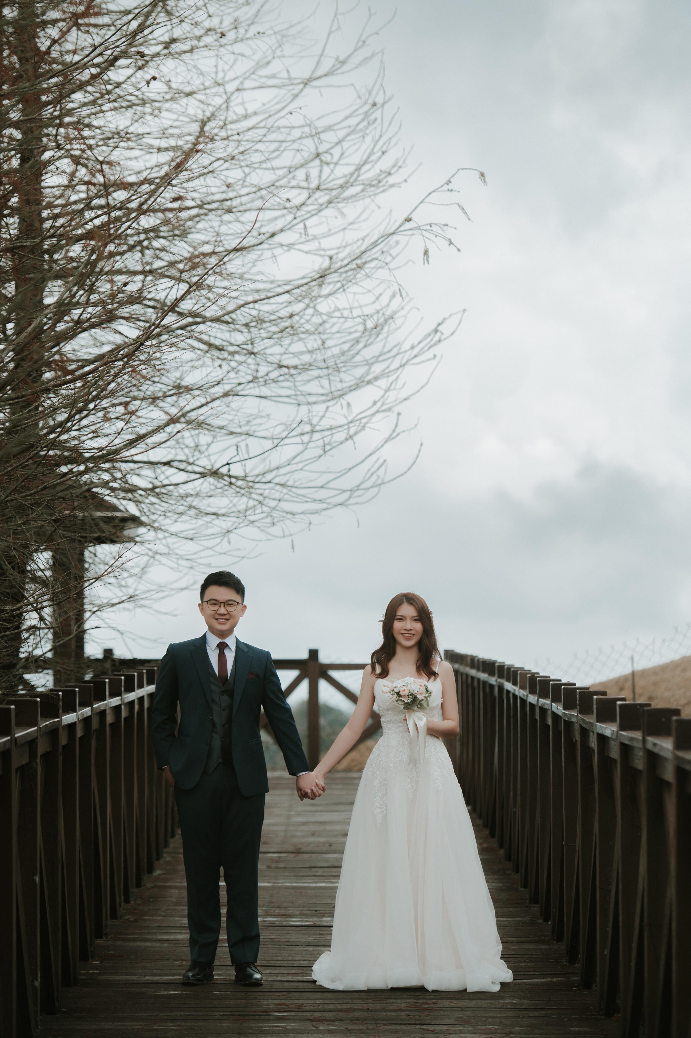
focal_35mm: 116
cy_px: 519
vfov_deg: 17.7
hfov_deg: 11.8
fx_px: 3344
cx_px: 346
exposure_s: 1/2500
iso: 200
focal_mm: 116
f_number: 3.5
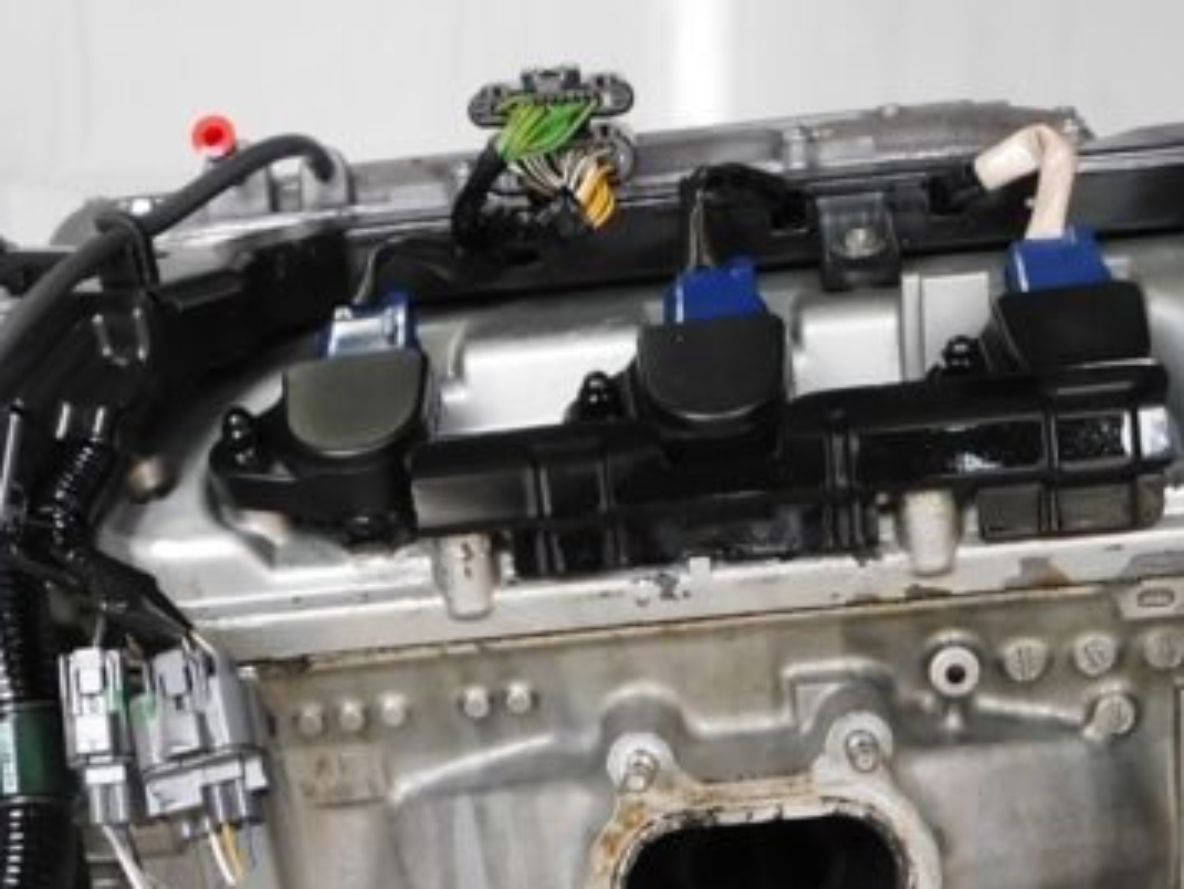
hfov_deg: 29.3
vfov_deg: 21.0
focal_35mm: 66
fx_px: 2258
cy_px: 1008
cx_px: 713
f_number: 3
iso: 320
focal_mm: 4
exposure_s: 1/30
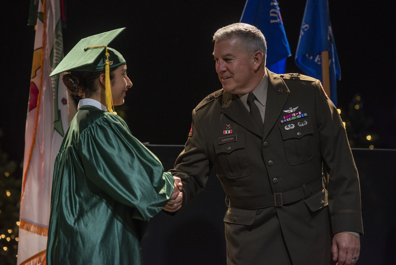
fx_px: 1870
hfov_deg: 12.1
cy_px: 132
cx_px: 198
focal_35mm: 170
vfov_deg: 8.1
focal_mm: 170
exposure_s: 1/200
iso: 1000
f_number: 2.8
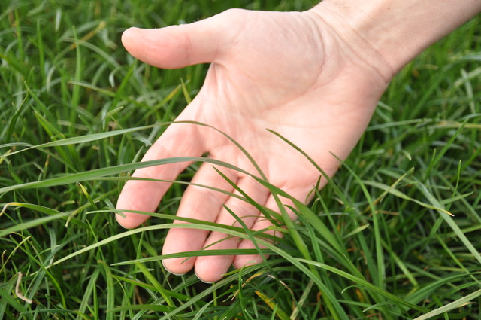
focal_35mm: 68
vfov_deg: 20.1
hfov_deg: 29.9
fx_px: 901
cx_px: 240
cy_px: 160
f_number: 6.3
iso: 200
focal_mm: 45
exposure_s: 1/200
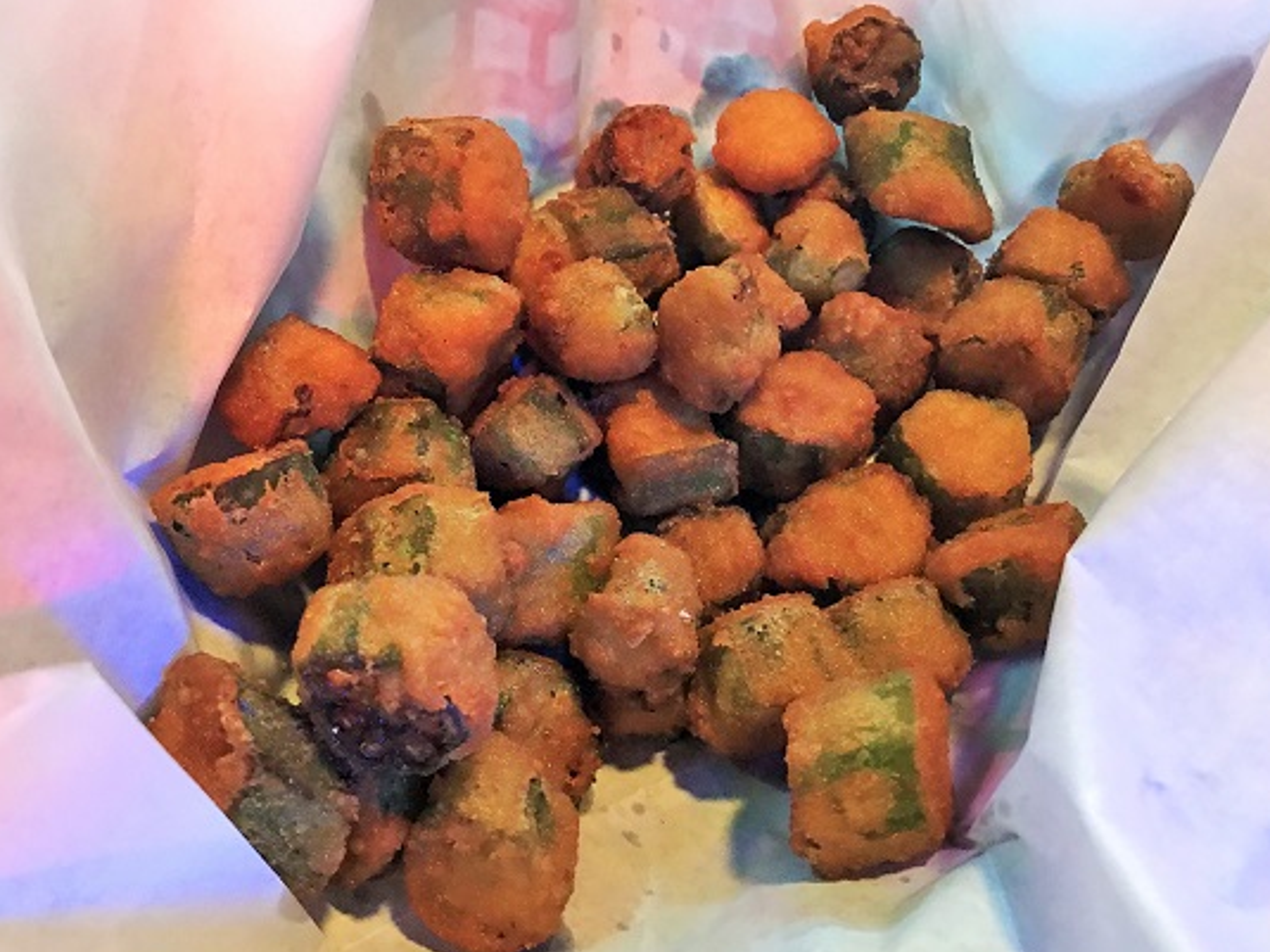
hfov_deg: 53.8
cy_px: 457
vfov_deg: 41.8
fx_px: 1247
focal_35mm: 34
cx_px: 558
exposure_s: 1/5
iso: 100
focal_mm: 3.99
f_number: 1.8
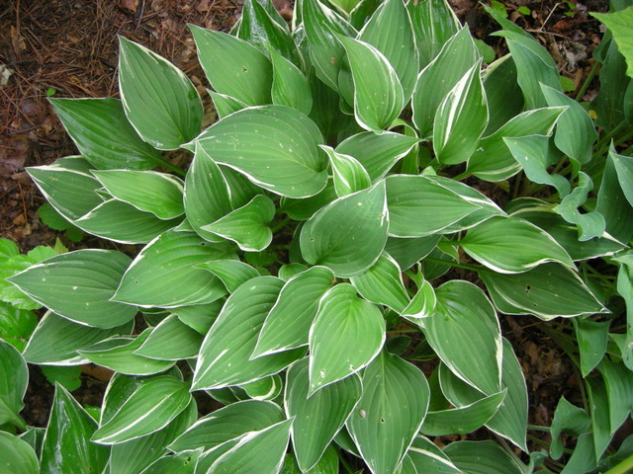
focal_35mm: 36
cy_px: 237
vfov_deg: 39.7
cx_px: 316
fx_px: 658
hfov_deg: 51.4
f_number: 2.7
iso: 224
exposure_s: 1/52.1
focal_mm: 7.5
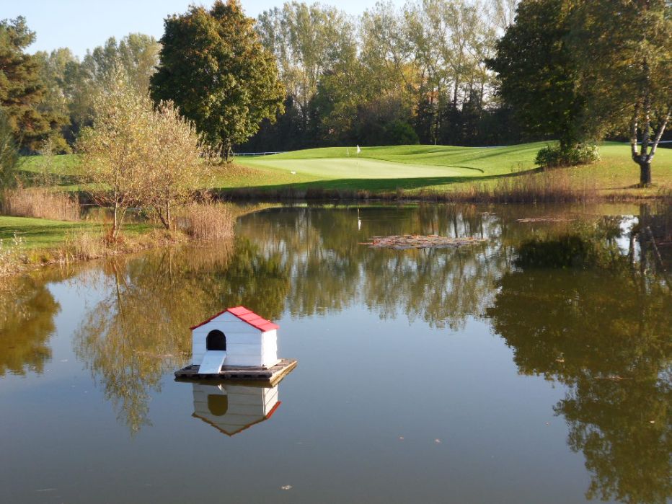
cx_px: 336
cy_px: 252
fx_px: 1009
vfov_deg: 28.0
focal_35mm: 52
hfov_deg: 36.8
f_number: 4.5
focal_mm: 9.1
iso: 80
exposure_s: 1/250
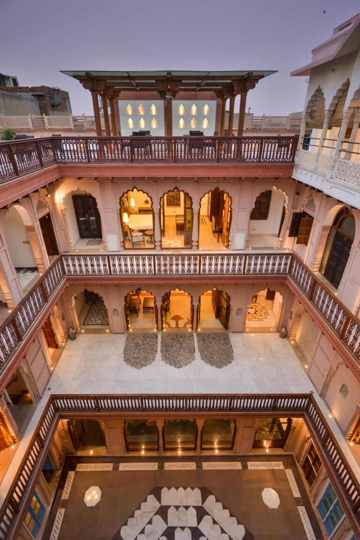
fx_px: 255
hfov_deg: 70.5
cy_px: 270
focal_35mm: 17
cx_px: 180
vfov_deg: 93.3
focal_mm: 17
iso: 250
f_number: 9
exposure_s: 1/5
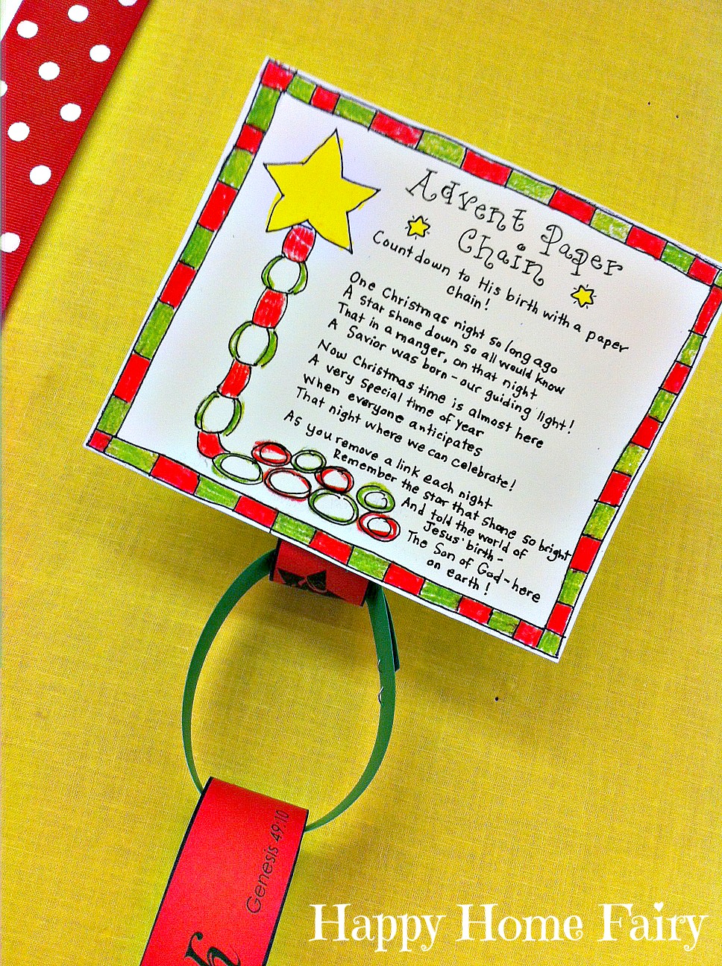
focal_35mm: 35
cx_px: 361
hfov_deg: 40.6
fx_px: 976
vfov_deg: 52.7
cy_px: 483
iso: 80
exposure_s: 1/30
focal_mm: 3.85
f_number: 2.8
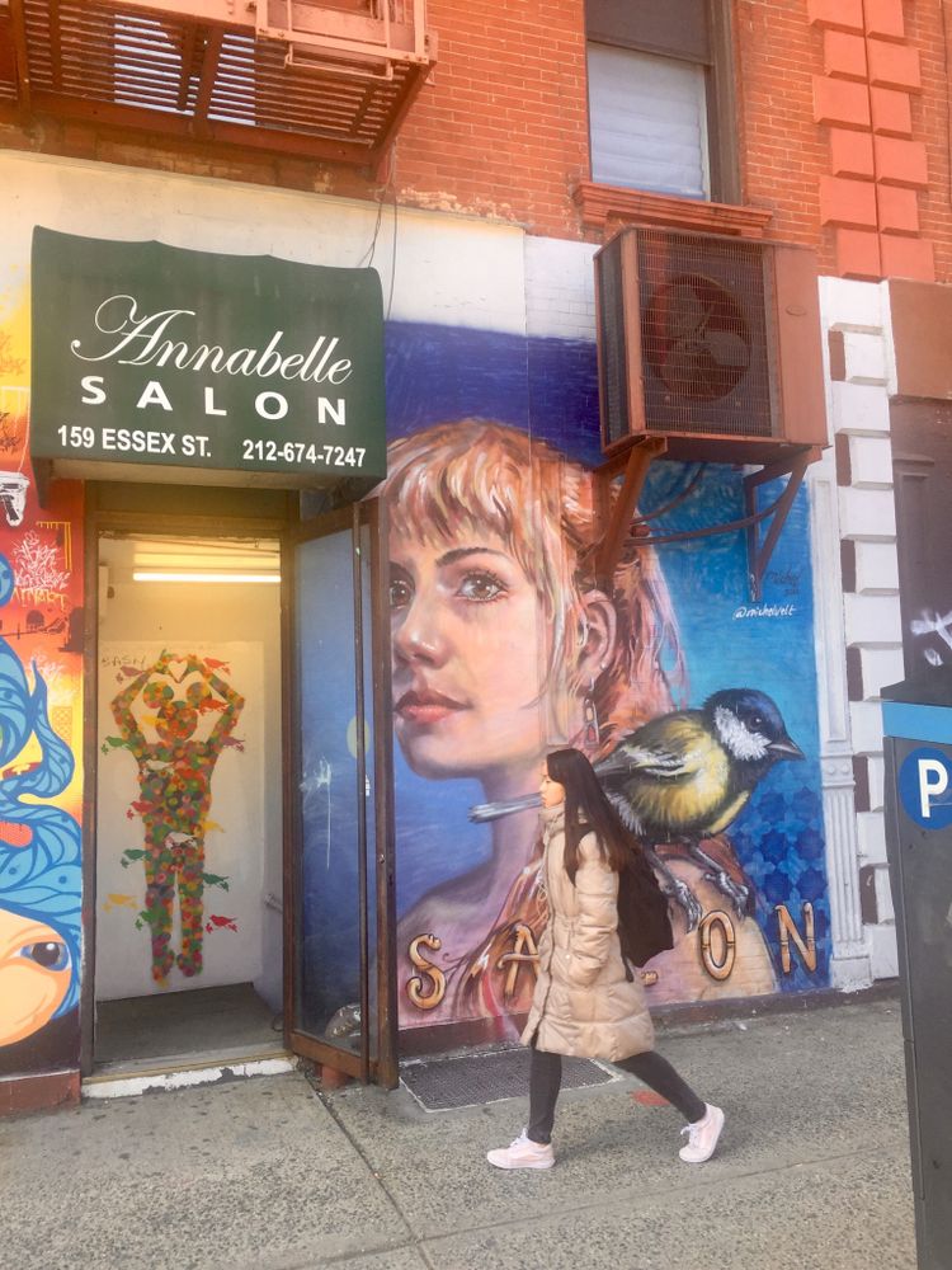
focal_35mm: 29
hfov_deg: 48.2
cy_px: 635
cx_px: 476
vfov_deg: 61.7
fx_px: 1063
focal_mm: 4.15
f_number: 2.2
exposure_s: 1/195
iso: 32
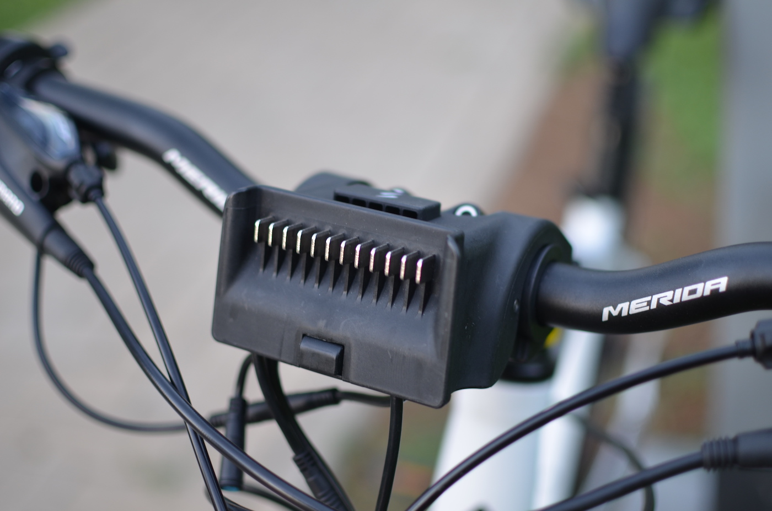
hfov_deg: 37.9
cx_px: 386
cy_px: 256
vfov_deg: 25.6
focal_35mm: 52
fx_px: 1123
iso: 160
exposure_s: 1/60
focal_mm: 35
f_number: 1.8
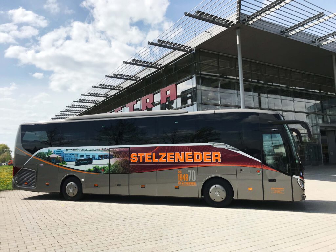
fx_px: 272
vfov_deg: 49.7
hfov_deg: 63.4
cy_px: 126
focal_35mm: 28
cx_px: 168
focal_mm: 3.99
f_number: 1.8
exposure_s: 1/3425
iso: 20
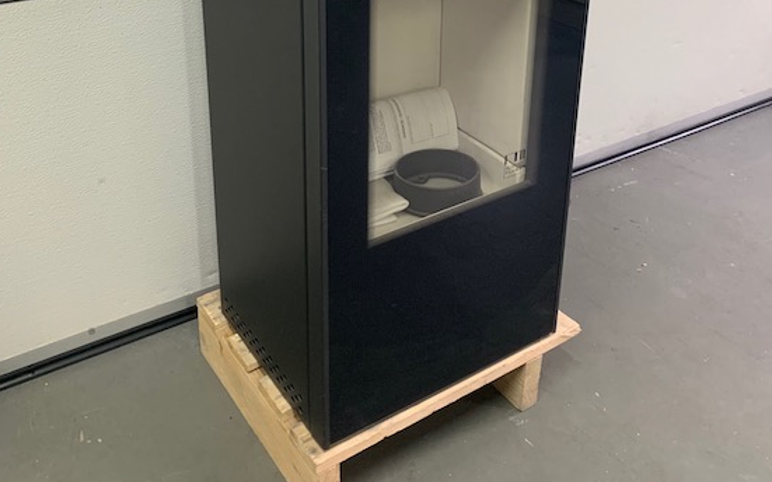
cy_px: 41
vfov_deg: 30.4
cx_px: 401
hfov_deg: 49.3
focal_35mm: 40
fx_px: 841
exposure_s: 1/50
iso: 250
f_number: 1.8
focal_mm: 4.25
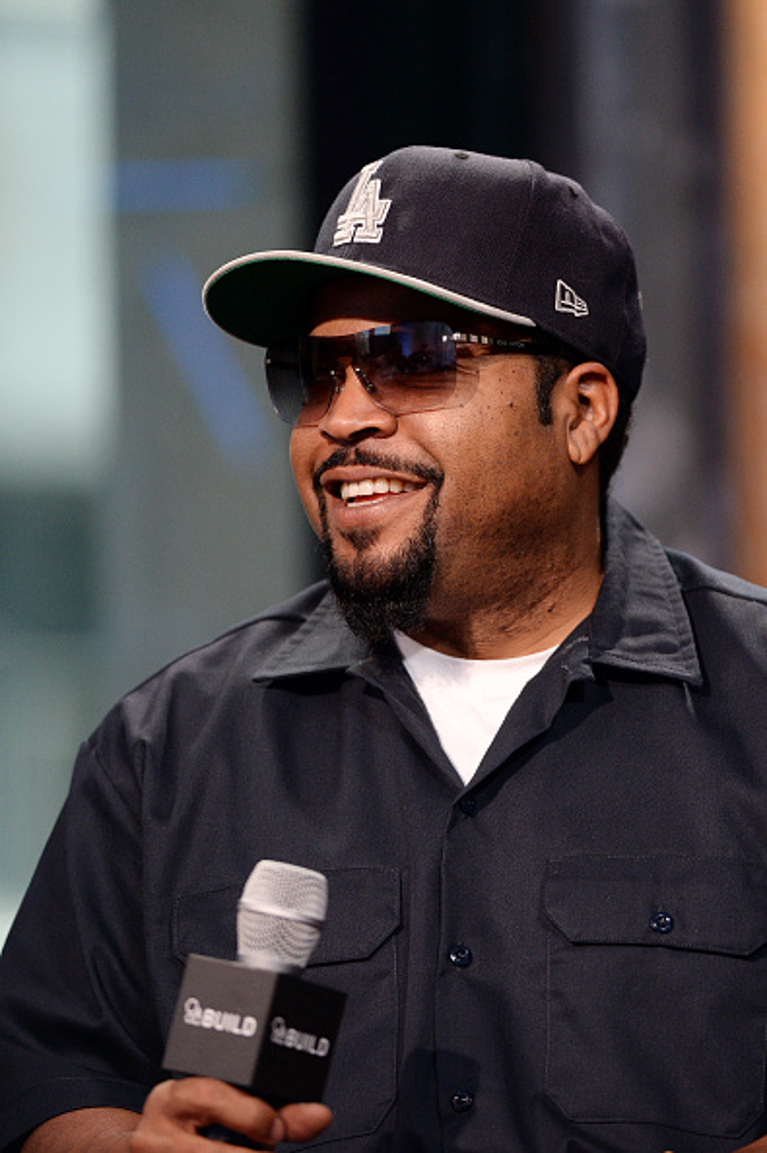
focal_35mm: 300
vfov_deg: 6.9
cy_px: 576
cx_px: 384
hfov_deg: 4.6
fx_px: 9604
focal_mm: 300
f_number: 3.2
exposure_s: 1/320
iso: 2500
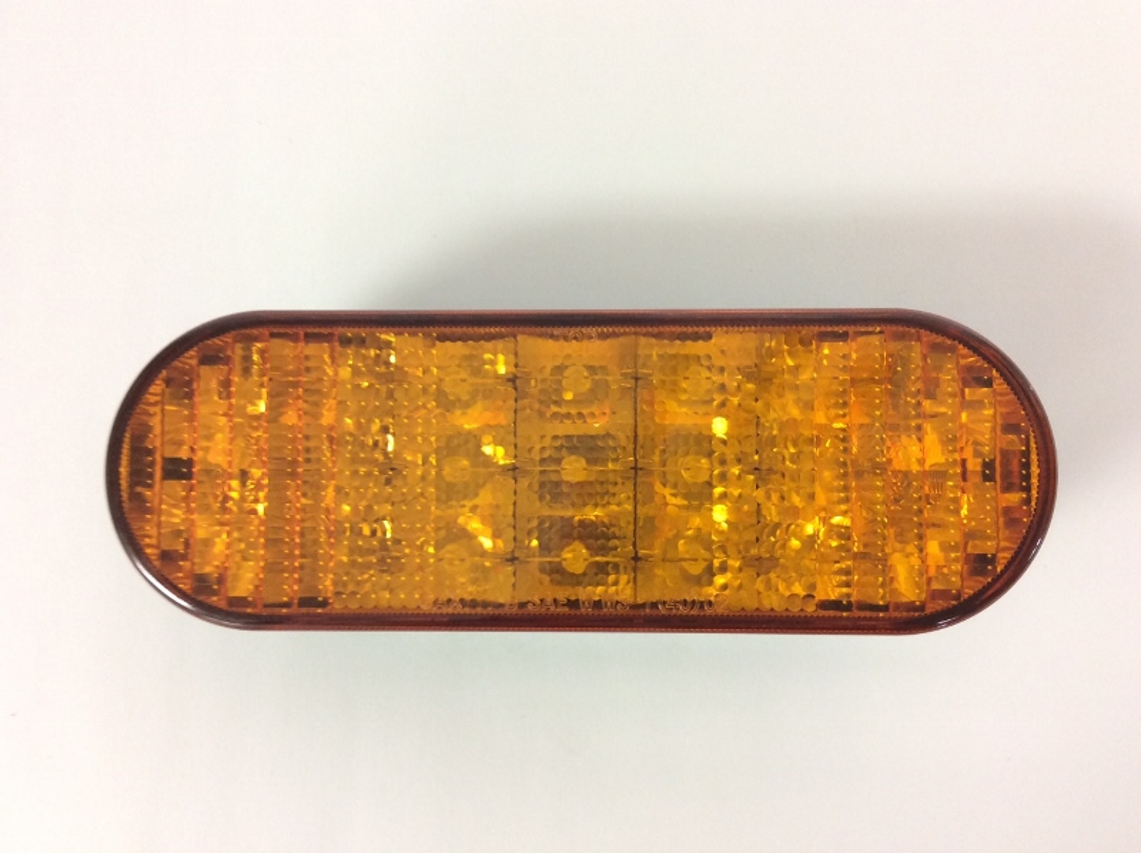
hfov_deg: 56.9
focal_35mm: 32
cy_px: 426
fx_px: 1054
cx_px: 570
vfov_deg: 44.1
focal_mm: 3.3
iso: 125
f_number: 2.4
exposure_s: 1/24
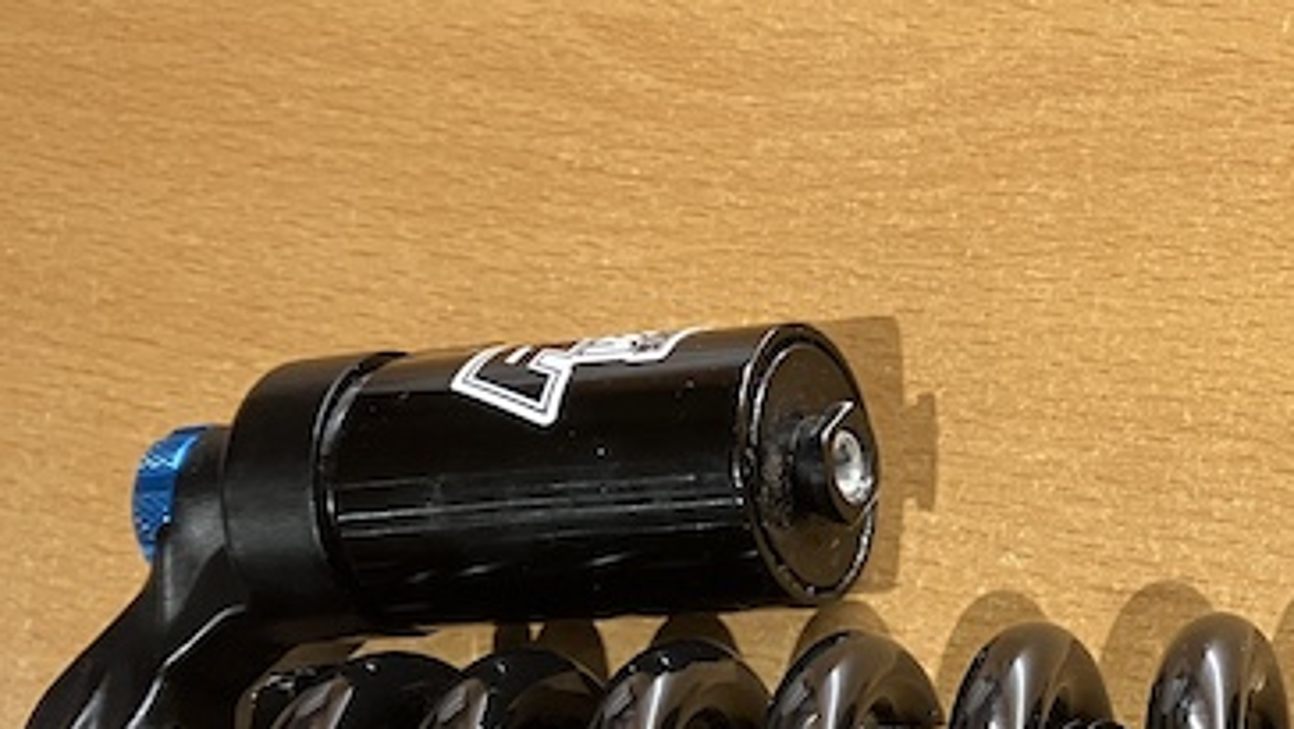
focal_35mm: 67
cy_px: 608
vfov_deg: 17.8
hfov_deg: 29.8
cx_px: 1212
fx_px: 2300
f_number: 1.8
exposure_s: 1/60
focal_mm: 3.99
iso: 160
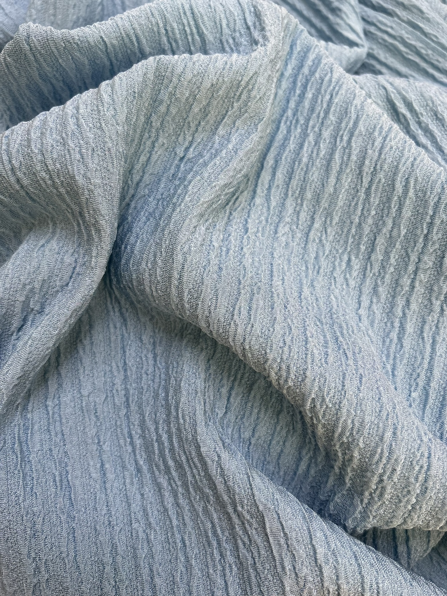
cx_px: 224
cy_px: 298
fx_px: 448
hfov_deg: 53.1
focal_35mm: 26
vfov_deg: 67.3
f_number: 1.5
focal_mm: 5.7
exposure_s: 1/120
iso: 125
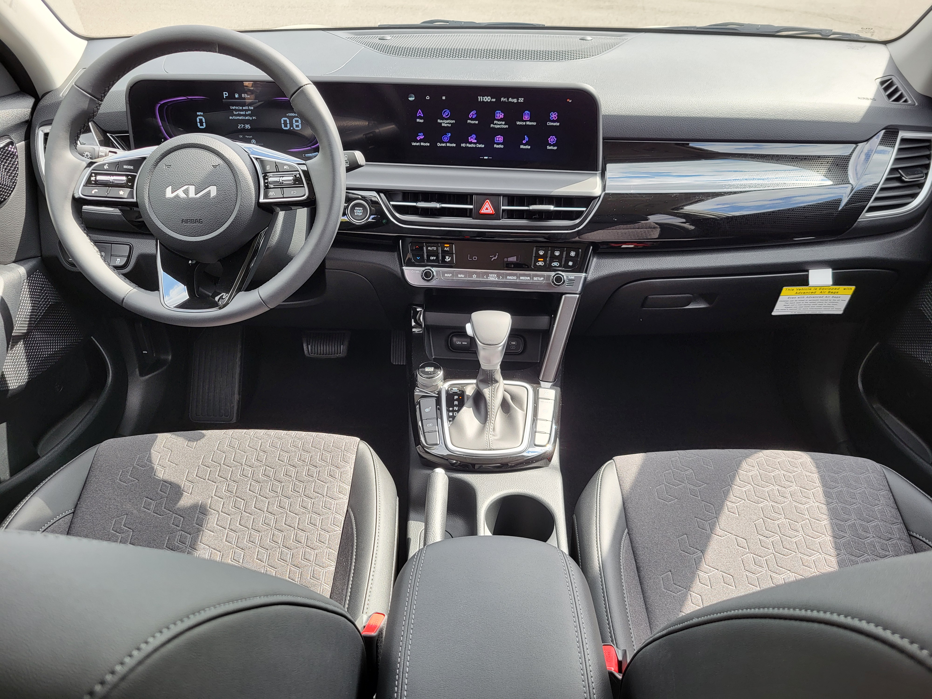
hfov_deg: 67.3
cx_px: 466
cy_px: 350
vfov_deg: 53.1
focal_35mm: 26
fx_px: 700
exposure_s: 1/184
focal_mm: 5.4
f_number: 1.8
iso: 40
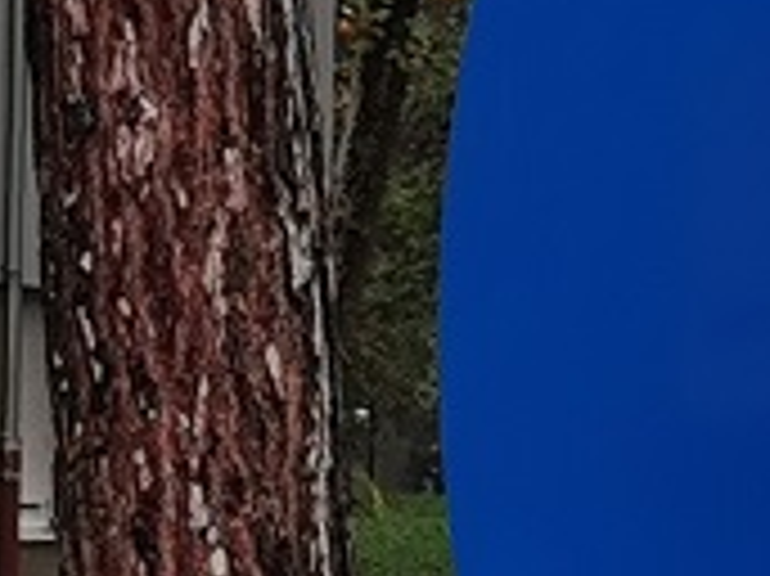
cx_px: 1720
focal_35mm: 275
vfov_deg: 5.4
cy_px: 508
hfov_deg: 6.9
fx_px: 6113
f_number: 1.6
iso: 50
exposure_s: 1/977
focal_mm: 5.56
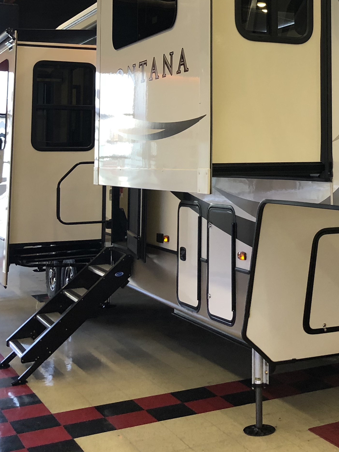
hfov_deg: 23.5
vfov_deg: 31.4
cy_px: 96
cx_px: 332
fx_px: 784
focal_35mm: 60
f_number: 1.8
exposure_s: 1/30
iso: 32
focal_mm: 3.99
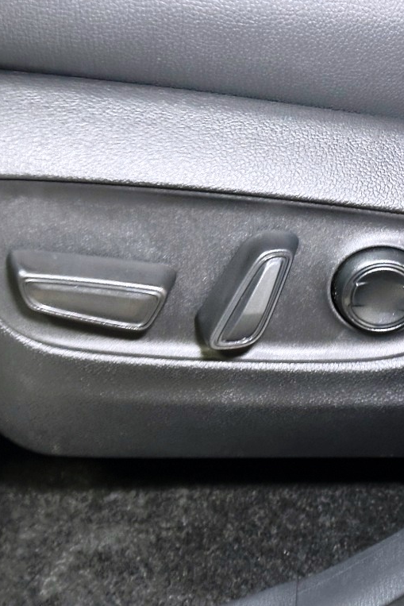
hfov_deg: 20.2
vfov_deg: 30.1
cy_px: 303
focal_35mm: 67
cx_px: 284
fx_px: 1127
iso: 640
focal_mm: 6.86
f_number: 1.78
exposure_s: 1/24
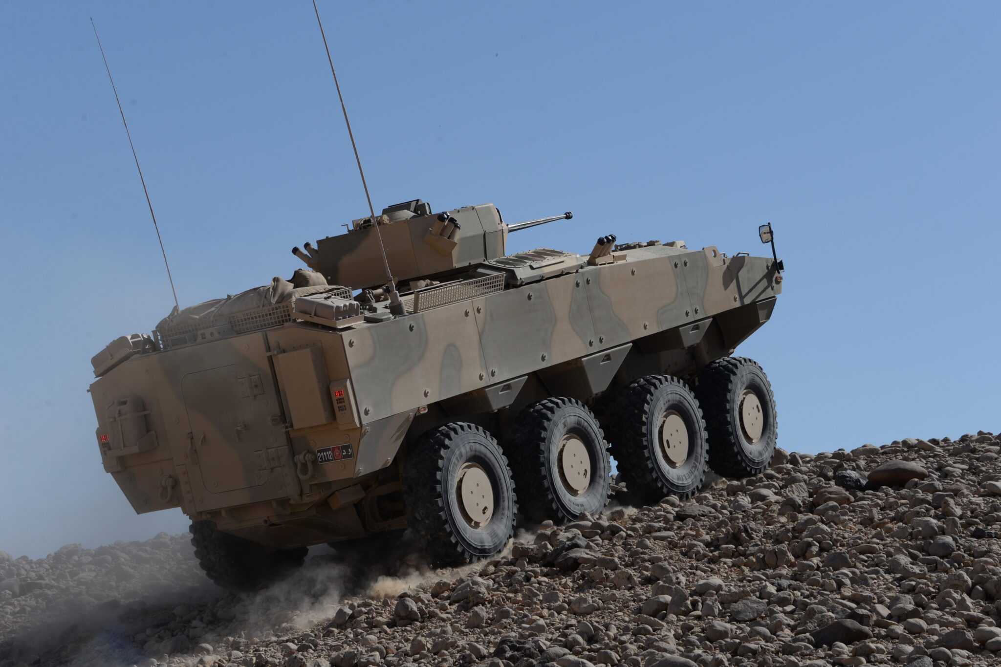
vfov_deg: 16.1
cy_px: 334
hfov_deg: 23.9
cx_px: 500
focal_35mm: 85
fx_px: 2363
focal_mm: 85
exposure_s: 1/500
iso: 160
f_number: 10
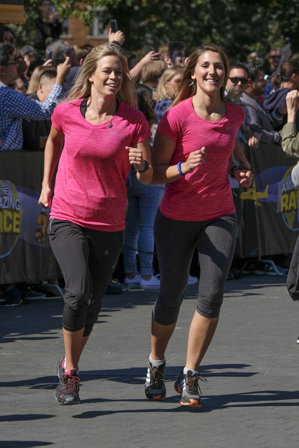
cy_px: 224
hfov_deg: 6.5
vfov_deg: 9.8
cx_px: 150
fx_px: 2616
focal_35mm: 210
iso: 320
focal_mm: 140
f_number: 7.1
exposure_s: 1/800
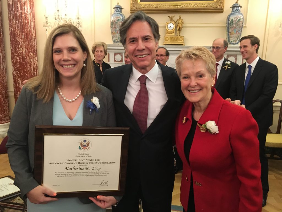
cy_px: 106
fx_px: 236
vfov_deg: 48.2
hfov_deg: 61.7
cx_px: 141
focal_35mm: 29
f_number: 2.2
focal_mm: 4.15
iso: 200
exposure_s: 1/20
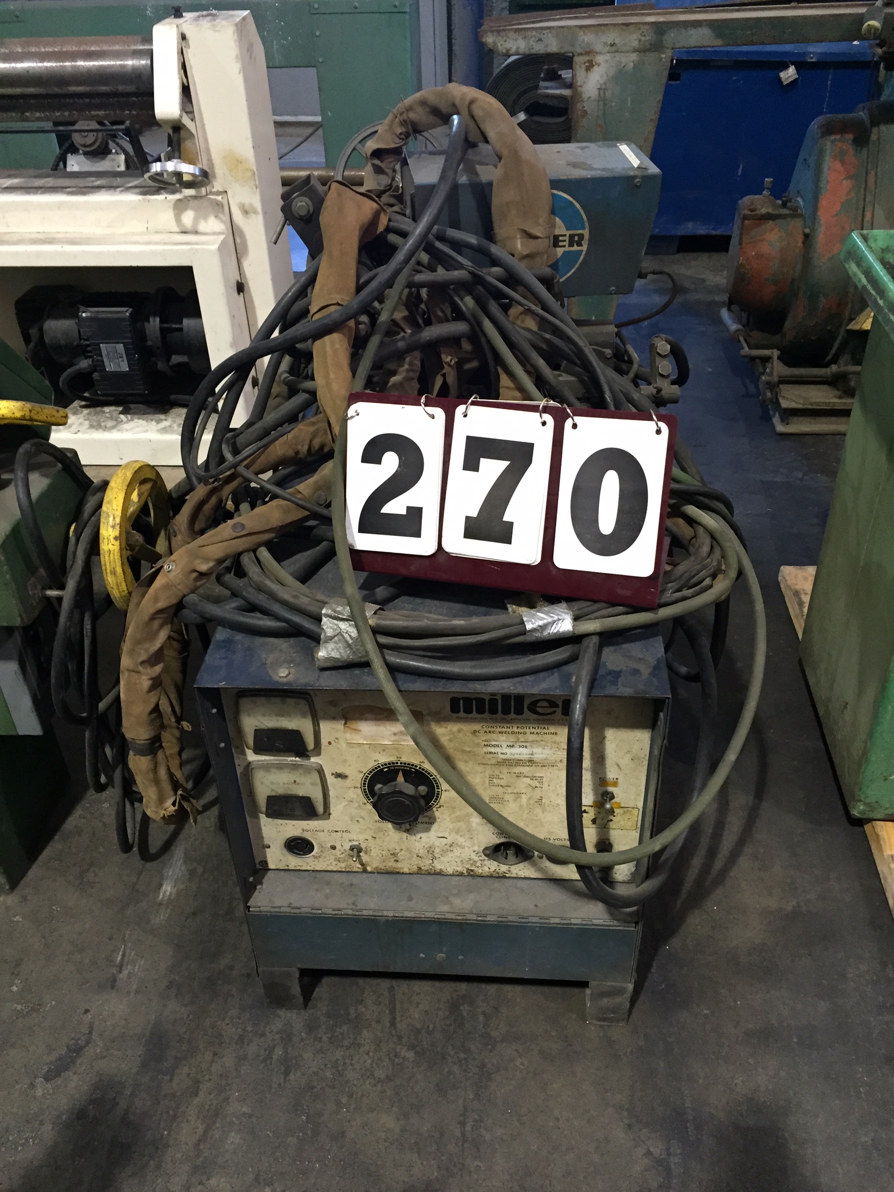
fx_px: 999
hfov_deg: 48.2
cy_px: 596
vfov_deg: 61.7
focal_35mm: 29
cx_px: 447
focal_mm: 4.15
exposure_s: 1/30
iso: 200
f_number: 2.2
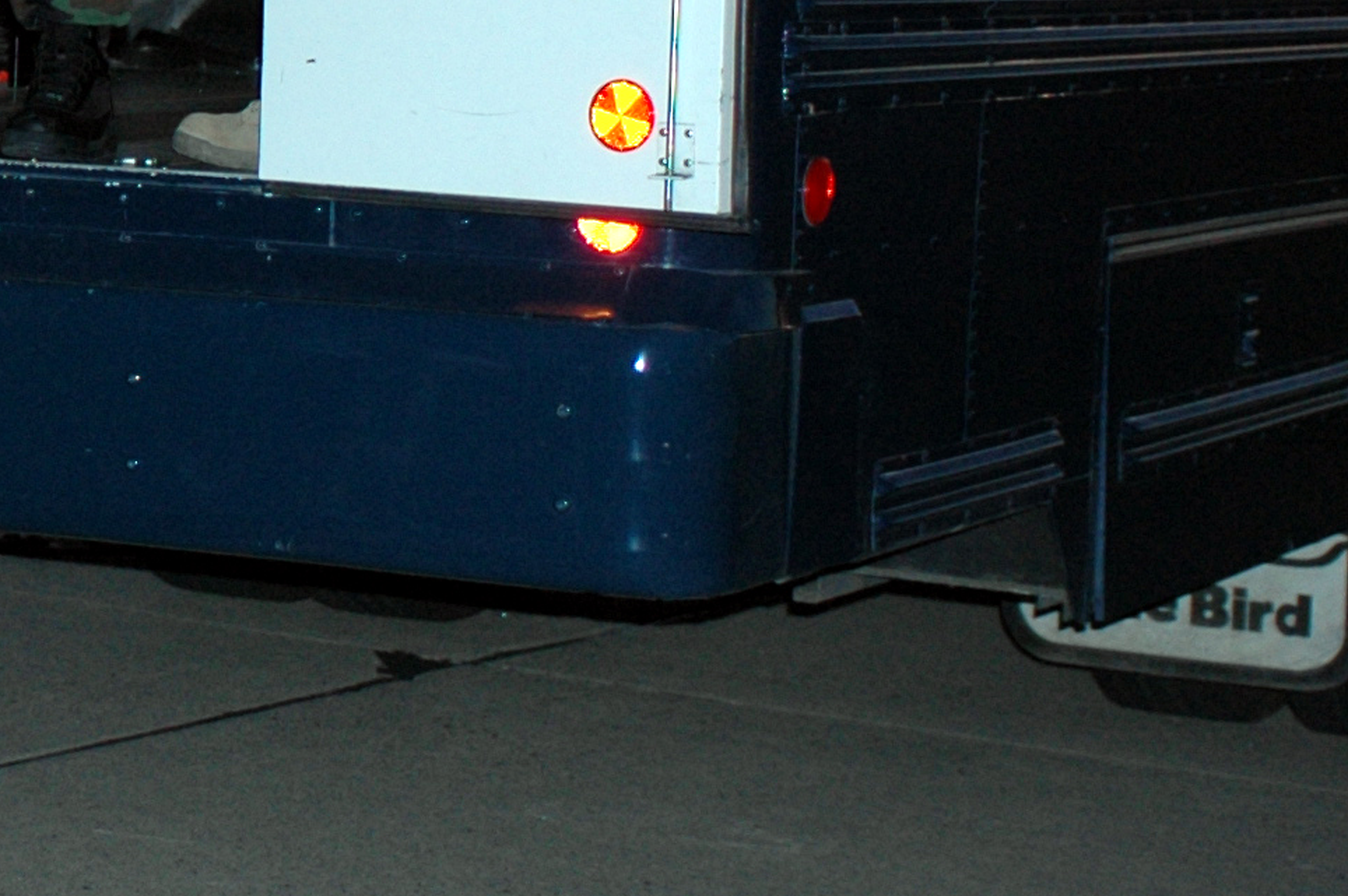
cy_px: -34
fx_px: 4901
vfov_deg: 10.4
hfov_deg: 14.5
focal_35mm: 131
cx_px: -722
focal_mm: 28
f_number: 3.5
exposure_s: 1/60
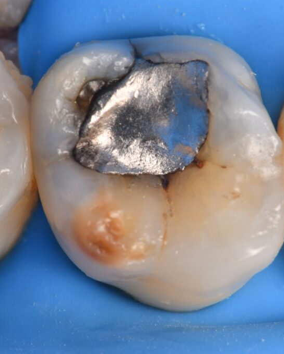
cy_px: 177
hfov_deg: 7.0
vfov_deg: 8.7
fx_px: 2330
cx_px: 158
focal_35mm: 222
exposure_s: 1/160
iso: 200
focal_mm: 105
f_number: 32
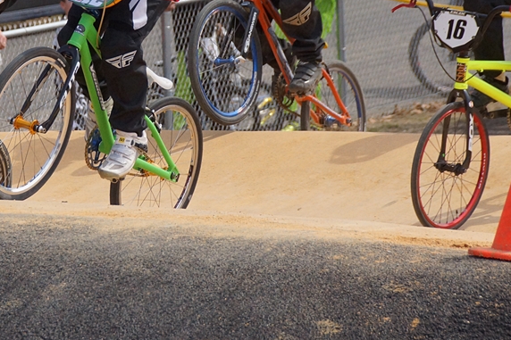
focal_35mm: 425
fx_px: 6031
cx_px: 104
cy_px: 32
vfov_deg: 3.2
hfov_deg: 4.8
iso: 800
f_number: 8
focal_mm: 135
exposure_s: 1/2000
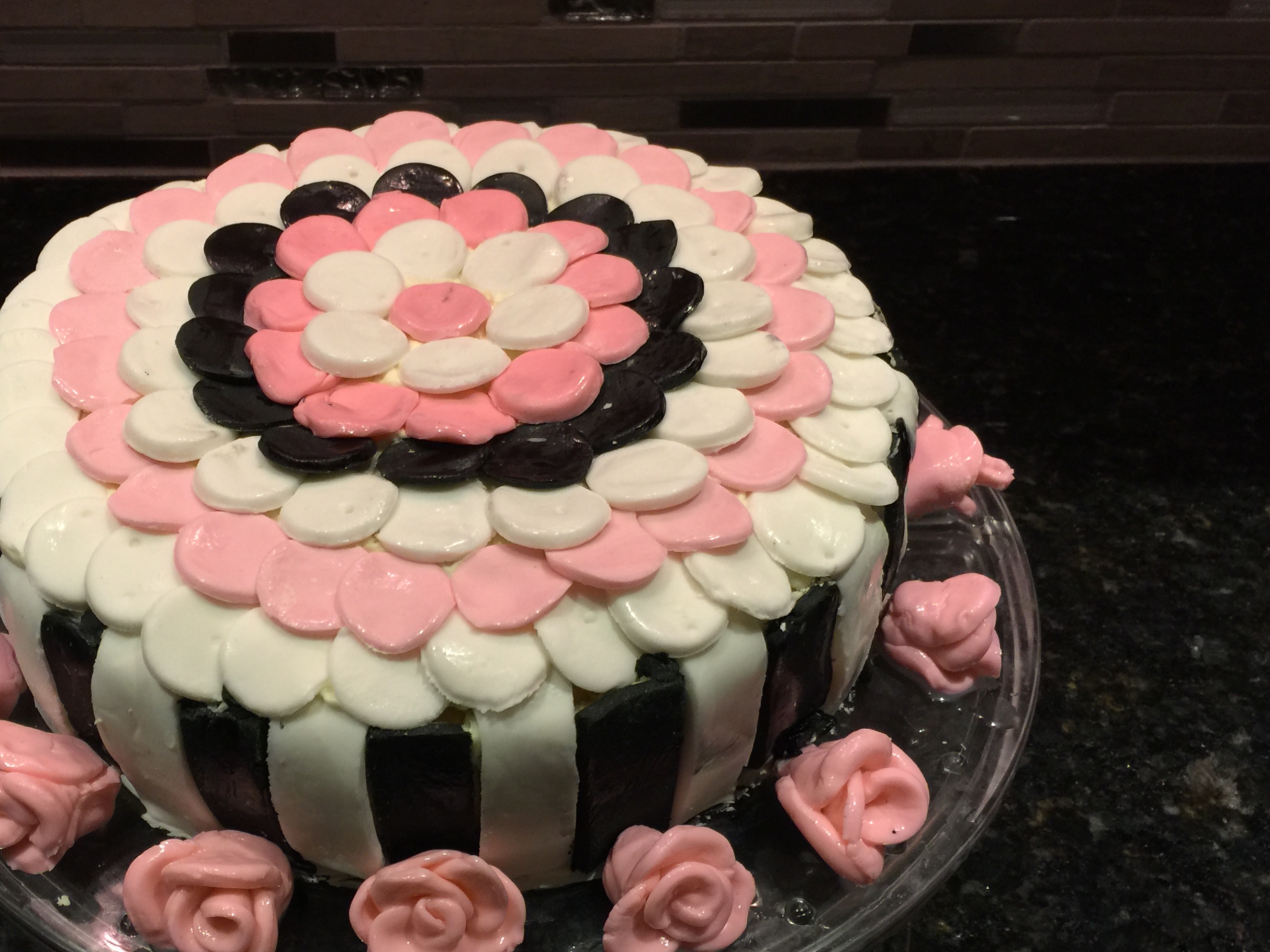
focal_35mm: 39
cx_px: 453
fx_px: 1431
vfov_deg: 36.7
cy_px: 556
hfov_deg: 47.3
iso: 50
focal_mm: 4.15
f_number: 2.2
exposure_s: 1/15
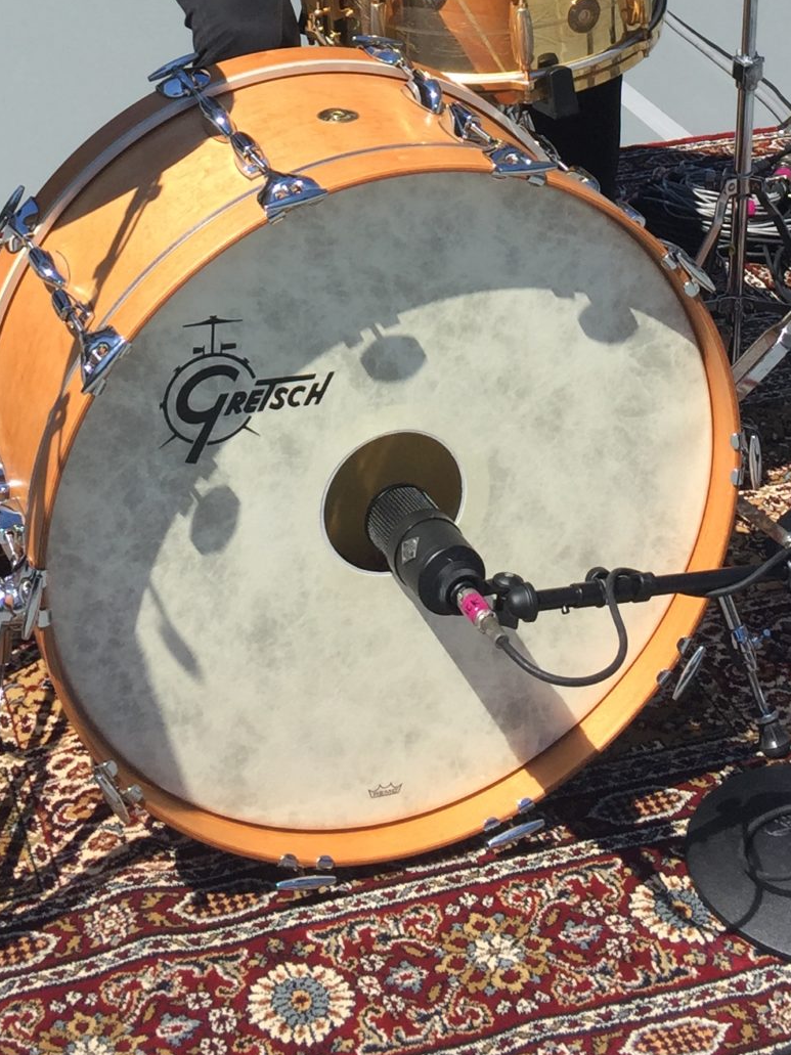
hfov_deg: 20.4
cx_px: 308
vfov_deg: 24.8
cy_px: -160
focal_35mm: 72
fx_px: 2194
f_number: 2.2
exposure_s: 1/1883
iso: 32
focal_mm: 4.15
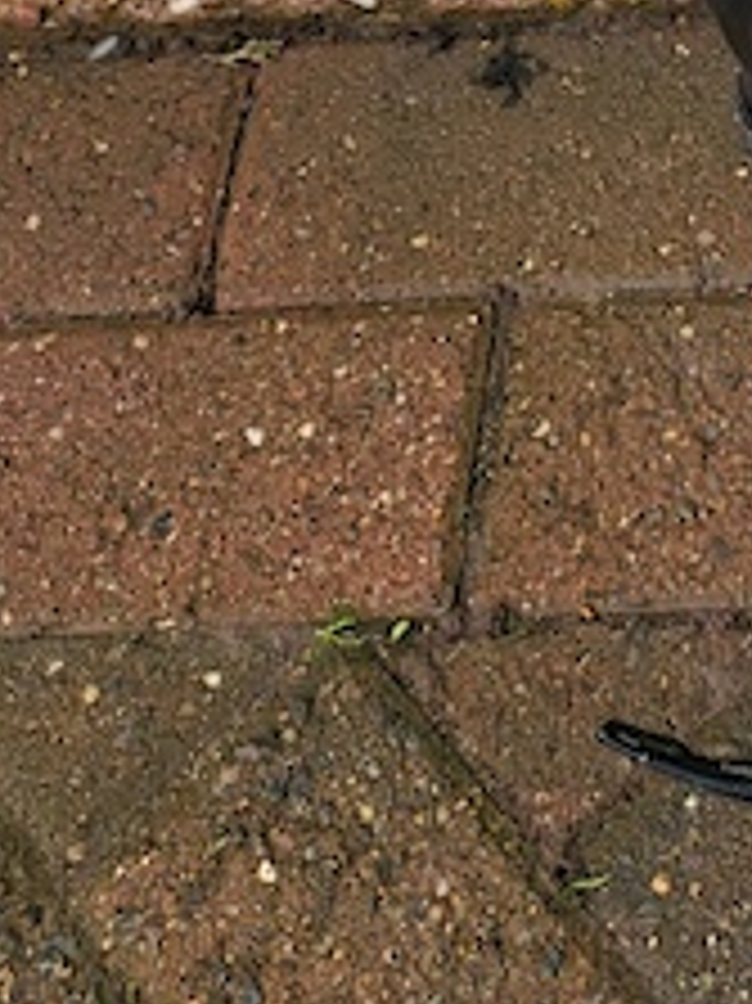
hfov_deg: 15.7
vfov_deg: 19.2
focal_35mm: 86
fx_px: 2493
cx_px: 1135
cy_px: -608
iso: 40
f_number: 1.8
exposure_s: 1/195
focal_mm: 5
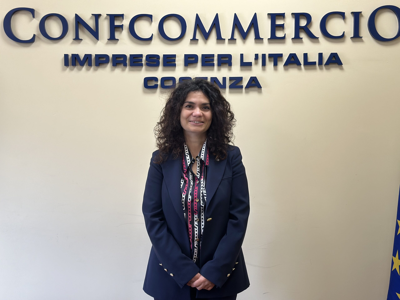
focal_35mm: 48
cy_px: 150
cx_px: 200
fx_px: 555
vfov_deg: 30.3
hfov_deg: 39.7
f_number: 1.78
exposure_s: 1/100
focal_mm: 6.86
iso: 125
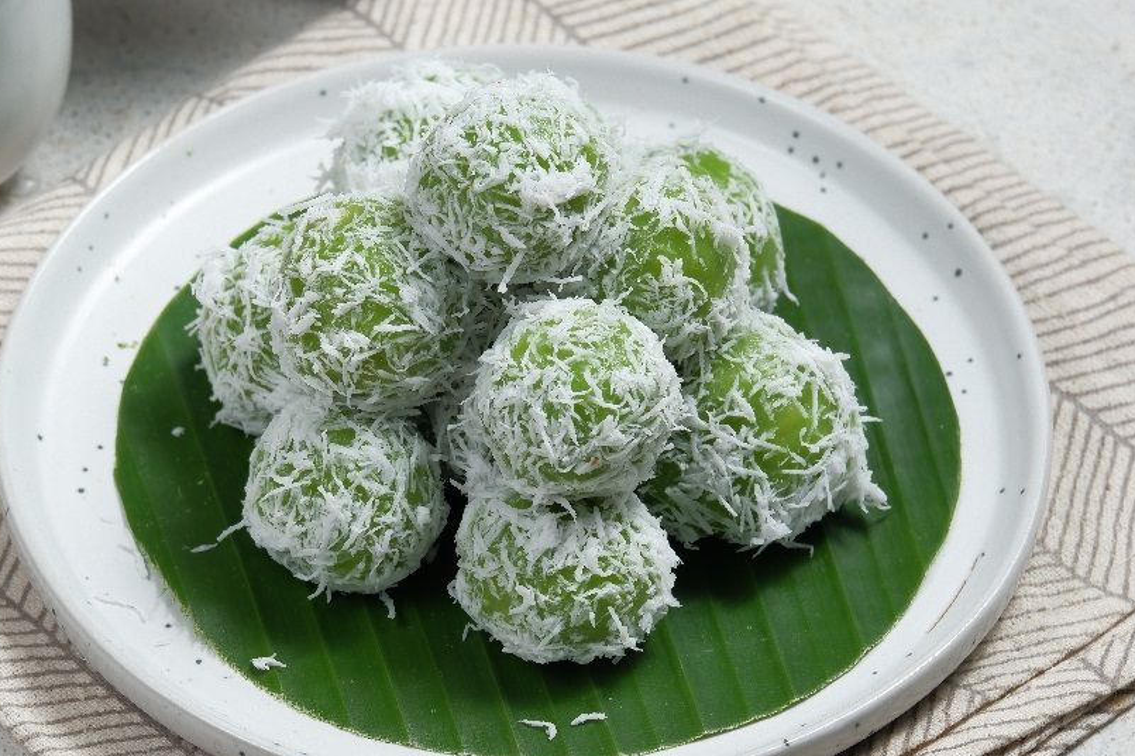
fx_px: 6303
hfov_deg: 10.3
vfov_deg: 6.9
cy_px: 425
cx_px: 447
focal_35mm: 200
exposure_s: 1/50
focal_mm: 107.3
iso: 200
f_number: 9
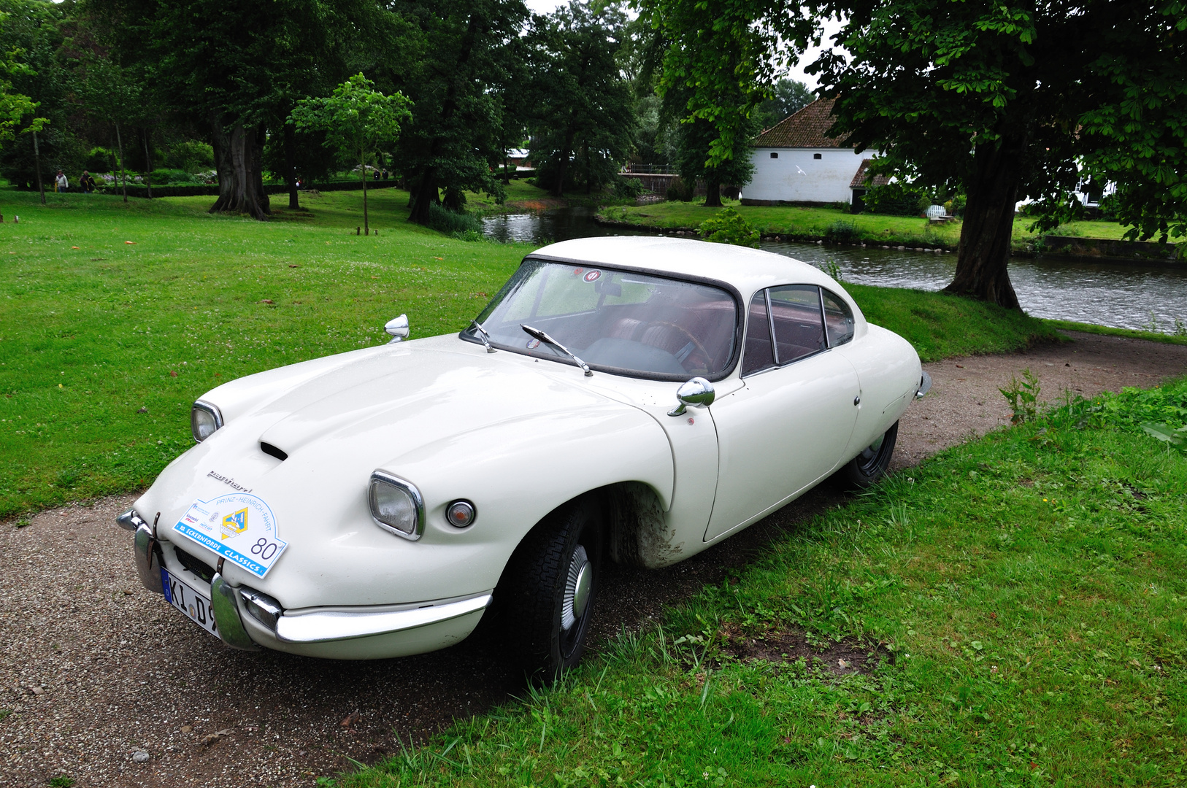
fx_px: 889
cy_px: 394
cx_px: 594
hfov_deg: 67.4
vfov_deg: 47.8
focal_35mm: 27
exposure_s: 1/400
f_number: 10
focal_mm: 18
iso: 200
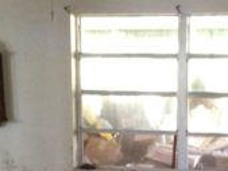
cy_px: 229
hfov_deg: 16.1
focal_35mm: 122
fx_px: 804
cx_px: 171
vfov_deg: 11.8
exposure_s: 1/20
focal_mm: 4.13
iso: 400
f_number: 2.4
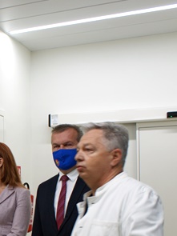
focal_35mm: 66
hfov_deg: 20.8
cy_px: 194
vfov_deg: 28.7
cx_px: -33
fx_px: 450
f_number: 3.5
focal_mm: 18
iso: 160
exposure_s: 1/30
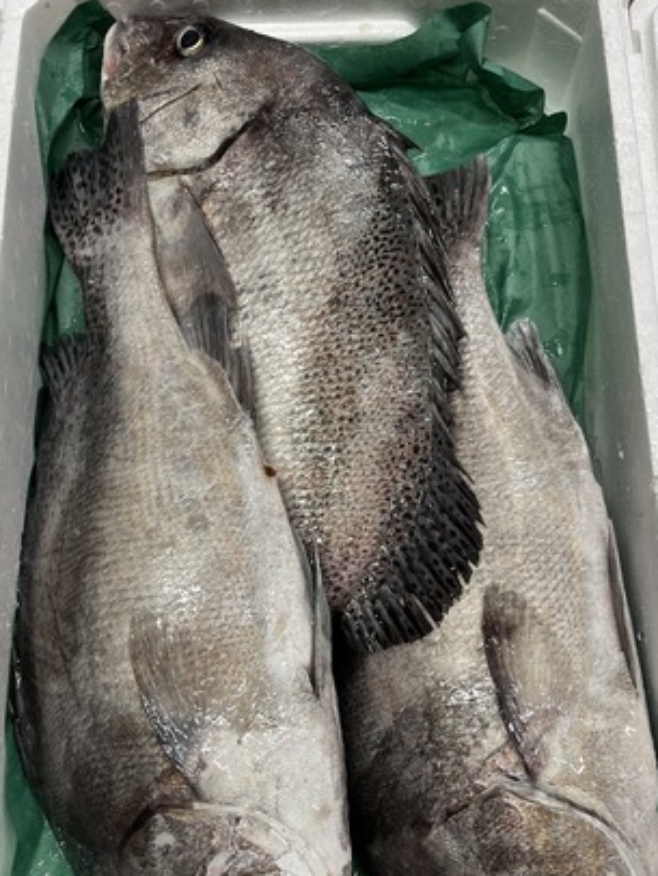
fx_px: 810
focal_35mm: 32
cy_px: 524
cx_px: 351
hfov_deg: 44.2
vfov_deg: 56.4
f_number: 1.6
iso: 125
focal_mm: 5.1
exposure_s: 1/120
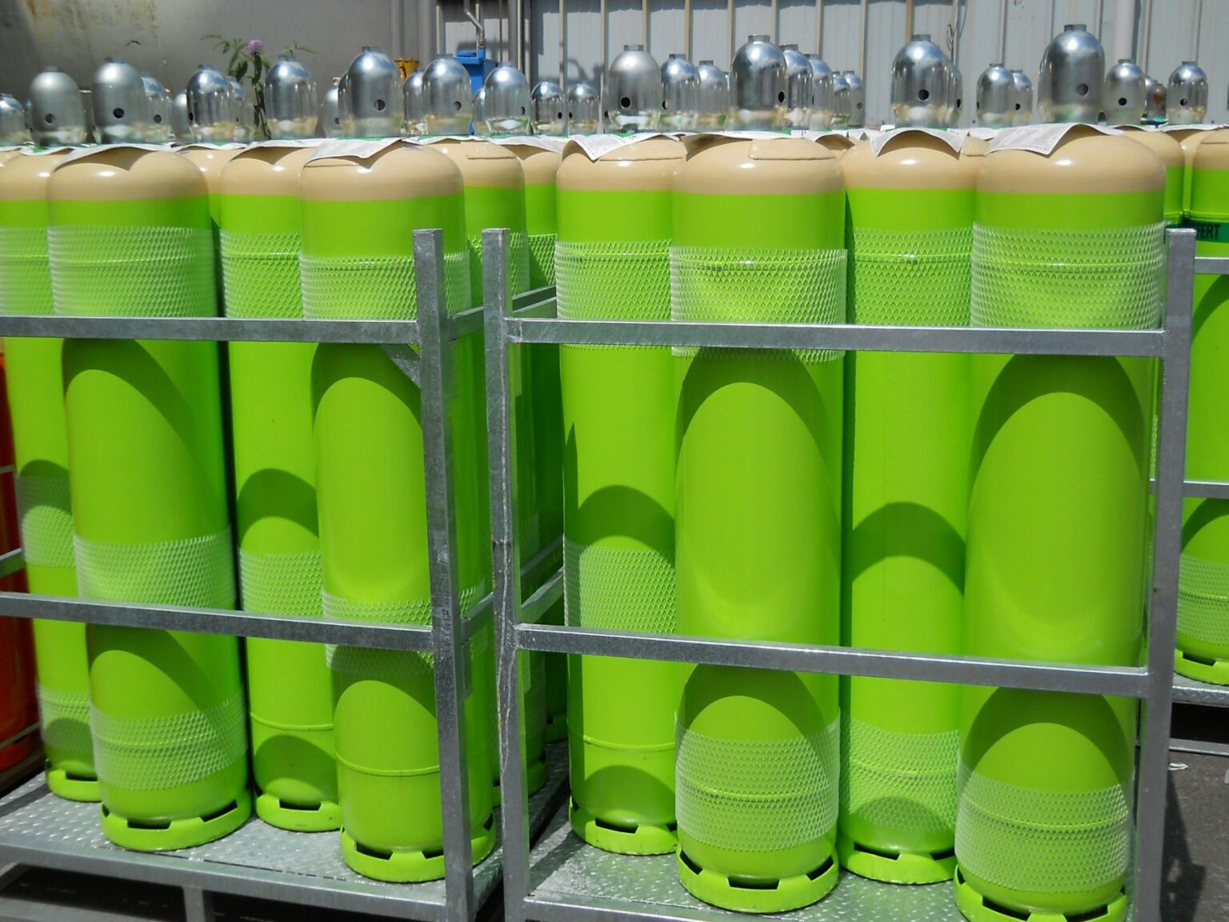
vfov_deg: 35.1
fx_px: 1456
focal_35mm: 41
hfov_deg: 45.8
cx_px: 614
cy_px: 461
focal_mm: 6.72
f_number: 5.5
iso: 80
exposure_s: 1/640
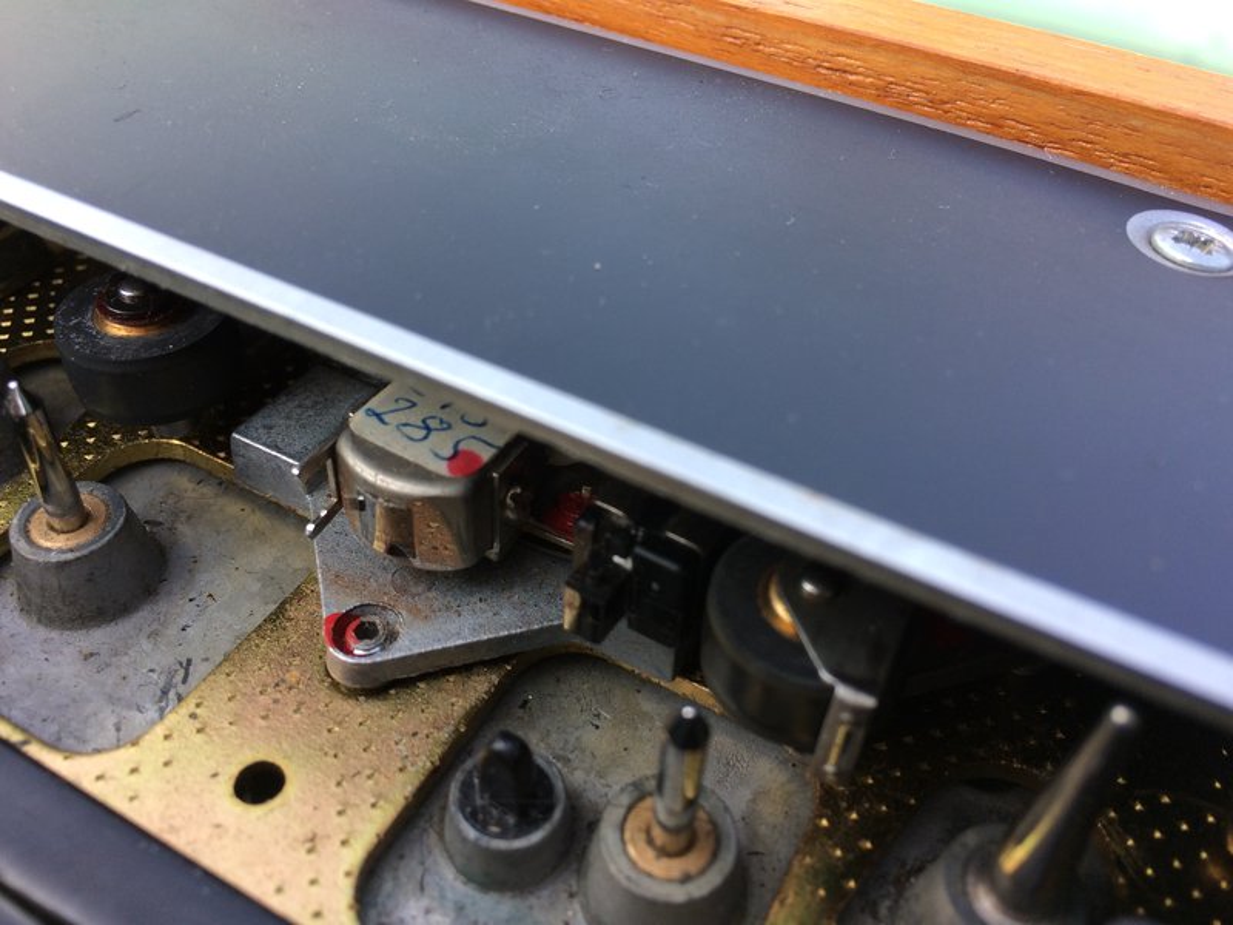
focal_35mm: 29
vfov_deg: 48.2
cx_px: 616
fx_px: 1033
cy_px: 462
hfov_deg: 61.7
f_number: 2.2
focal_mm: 4.15
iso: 32
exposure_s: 1/125
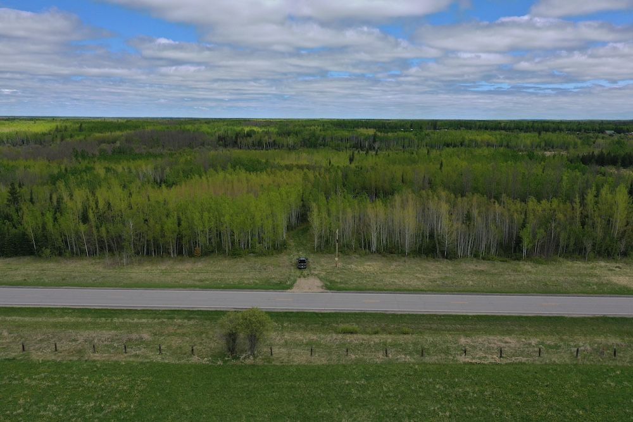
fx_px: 492
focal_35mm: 28
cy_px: 211
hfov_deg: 65.5
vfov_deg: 46.4
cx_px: 316
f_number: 6.3
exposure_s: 1/640
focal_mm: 10.26
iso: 100
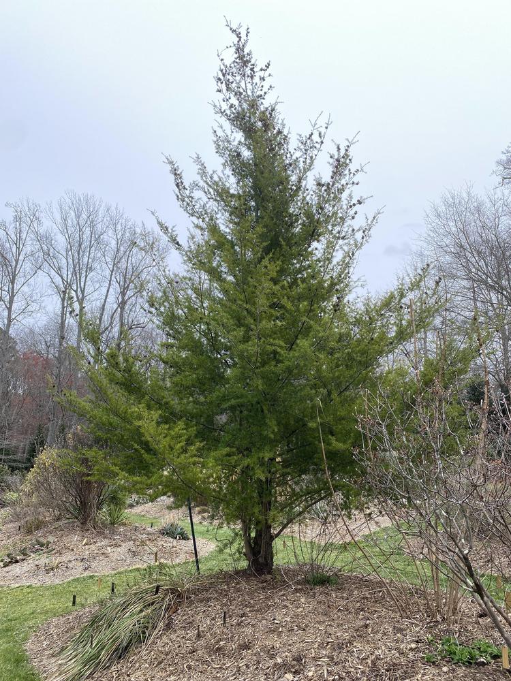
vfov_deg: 67.3
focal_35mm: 26
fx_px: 512
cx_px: 256
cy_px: 340
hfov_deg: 53.1
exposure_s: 1/213
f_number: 1.8
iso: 32
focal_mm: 4.25
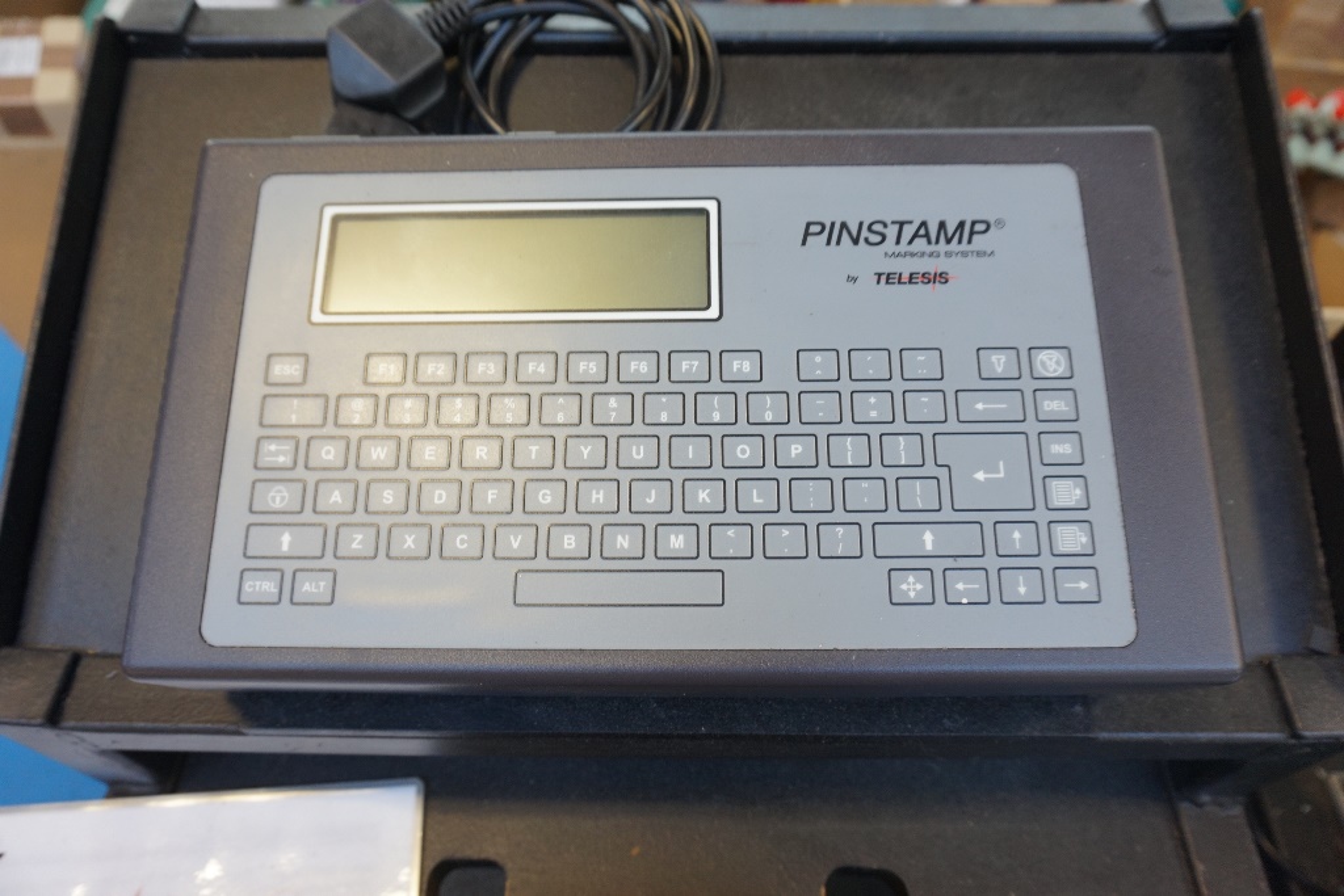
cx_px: 672
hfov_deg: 73.7
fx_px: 896
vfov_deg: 53.1
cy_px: 448
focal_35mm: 24
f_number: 4
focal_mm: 16
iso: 400
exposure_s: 1/60
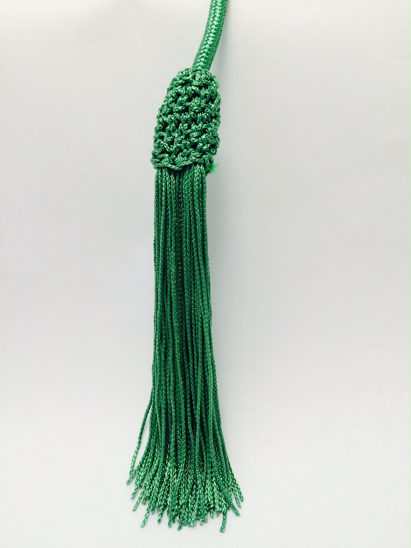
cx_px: 206
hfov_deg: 48.2
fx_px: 459
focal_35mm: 29
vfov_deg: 61.7
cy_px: 274
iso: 32
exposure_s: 1/30
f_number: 2.2
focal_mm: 4.15
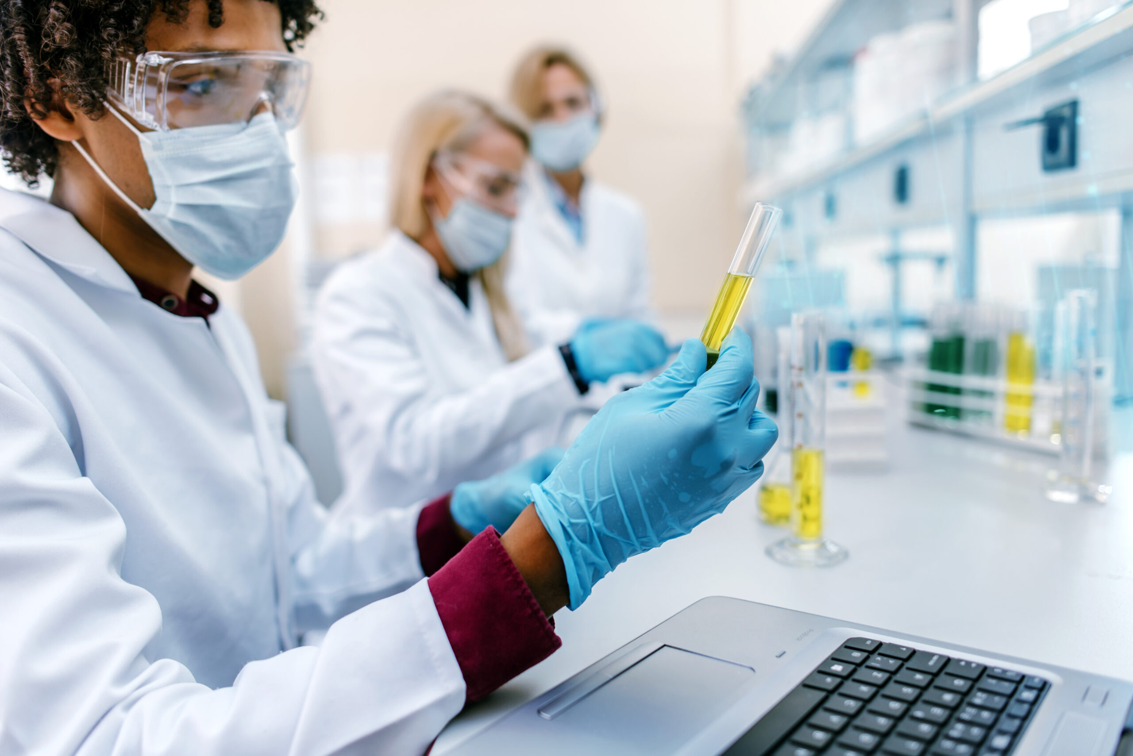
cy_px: 378
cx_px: 566
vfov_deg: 46.4
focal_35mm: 28
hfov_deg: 65.5
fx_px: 882
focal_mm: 28
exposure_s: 1/250
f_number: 2.2
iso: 200
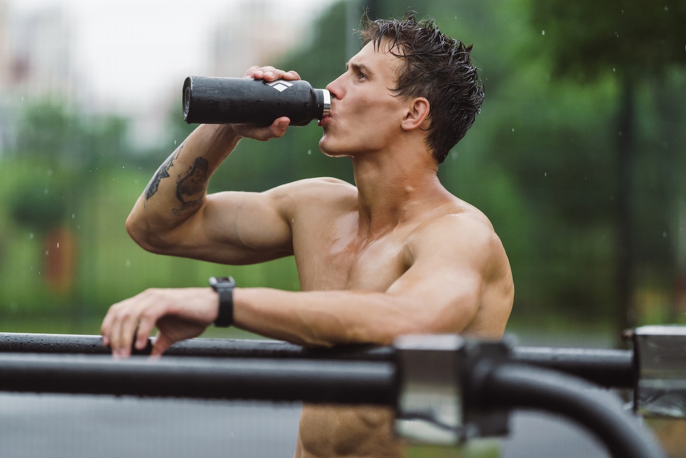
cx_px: 343
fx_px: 2572
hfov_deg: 15.2
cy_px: 229
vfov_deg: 10.2
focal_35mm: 135
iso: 2000
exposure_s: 1/1000
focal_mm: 135
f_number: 2.2
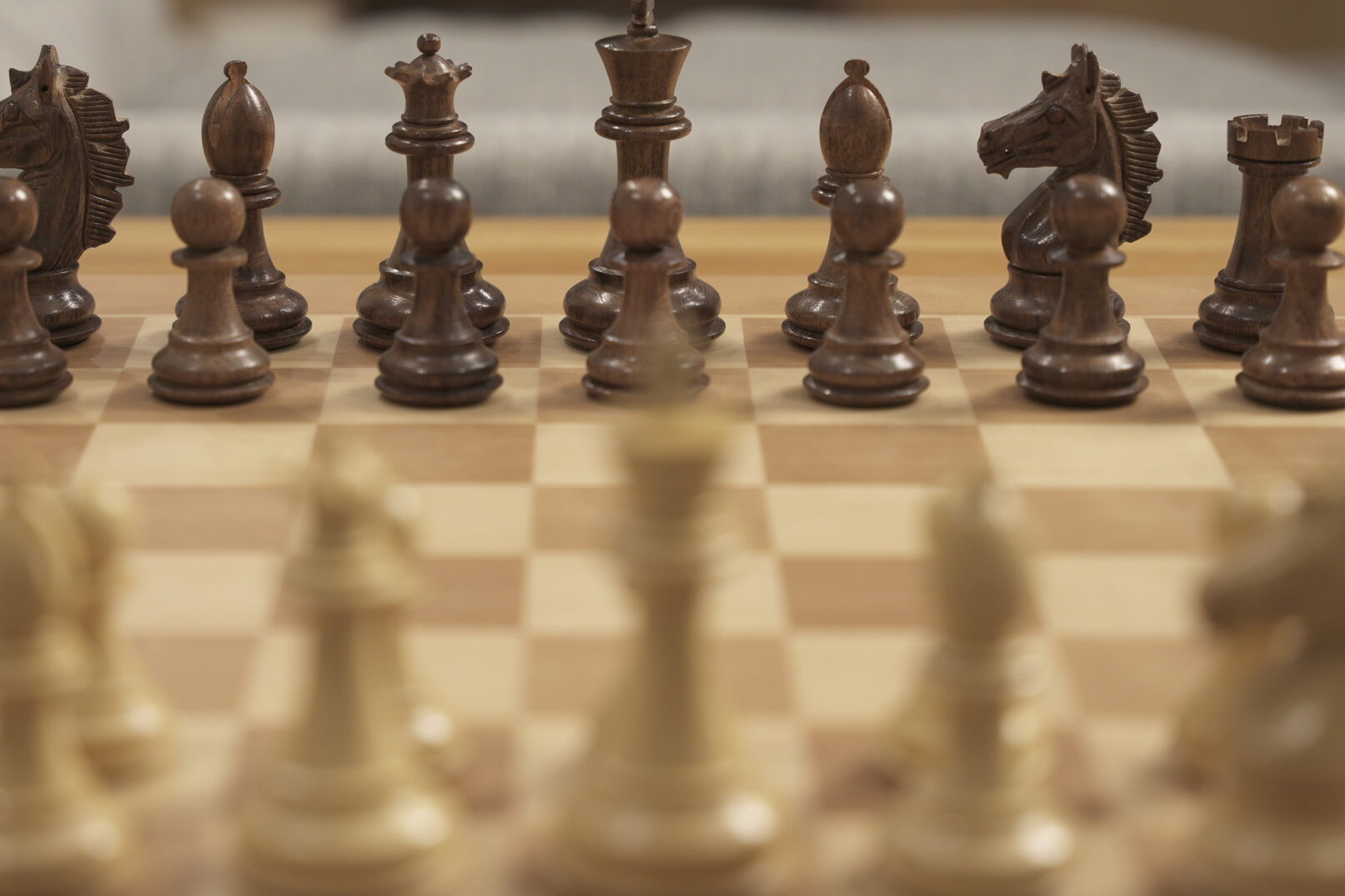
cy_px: 304
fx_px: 4147
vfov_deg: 12.3
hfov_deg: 18.4
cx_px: 507
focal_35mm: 111
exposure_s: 1/60
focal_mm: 70
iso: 640
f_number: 2.8
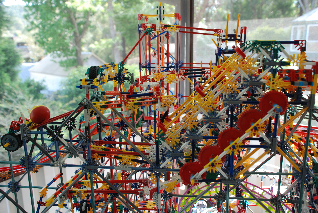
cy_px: 106
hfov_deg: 57.2
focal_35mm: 33
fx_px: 292
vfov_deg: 40.1
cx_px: 159
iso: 200
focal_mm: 22
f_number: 3.8
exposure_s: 1/50
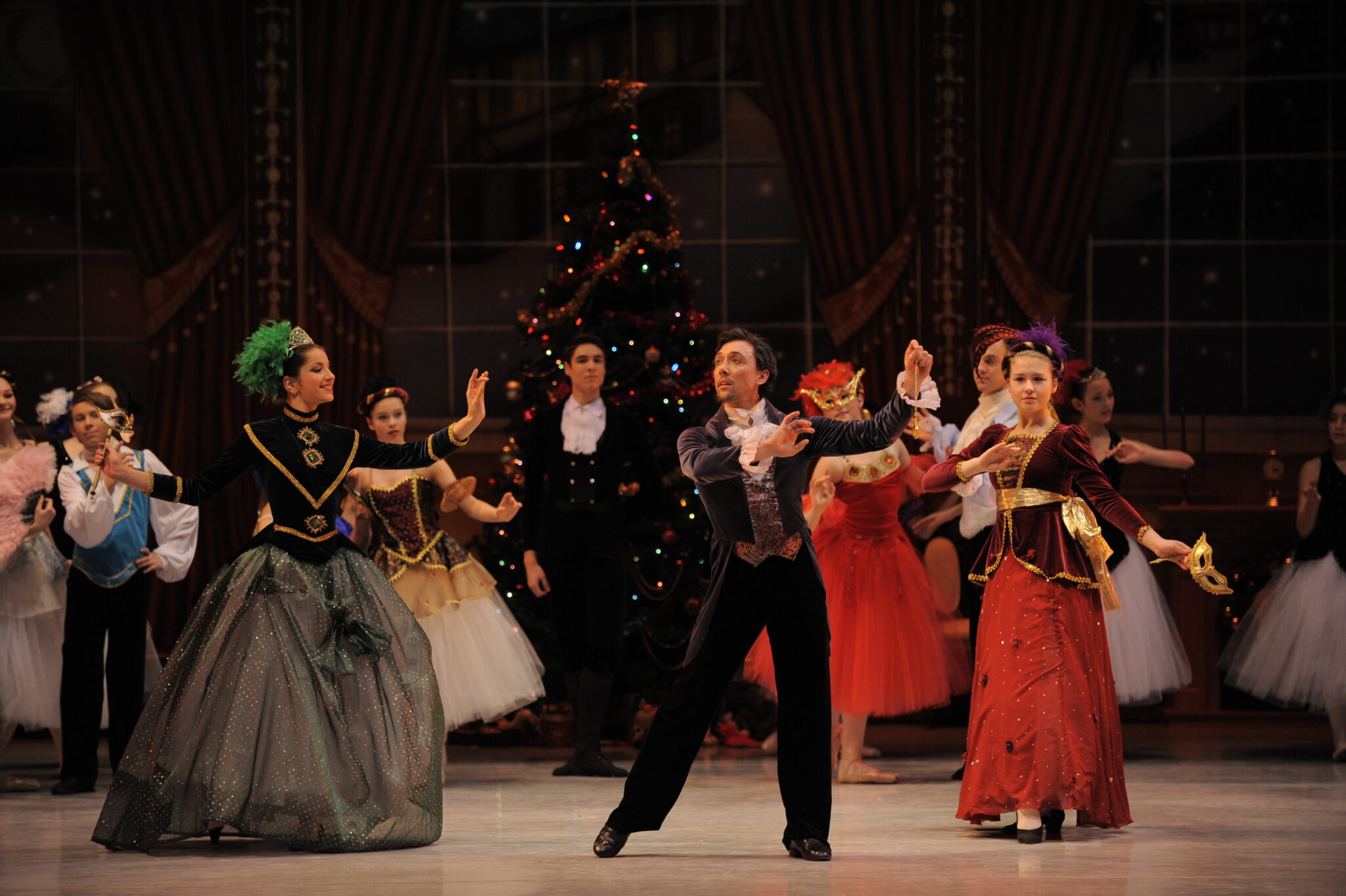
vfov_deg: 9.8
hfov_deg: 14.7
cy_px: 448
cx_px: 673
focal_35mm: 140
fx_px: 5231
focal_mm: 140
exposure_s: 1/400
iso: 1250
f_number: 2.8
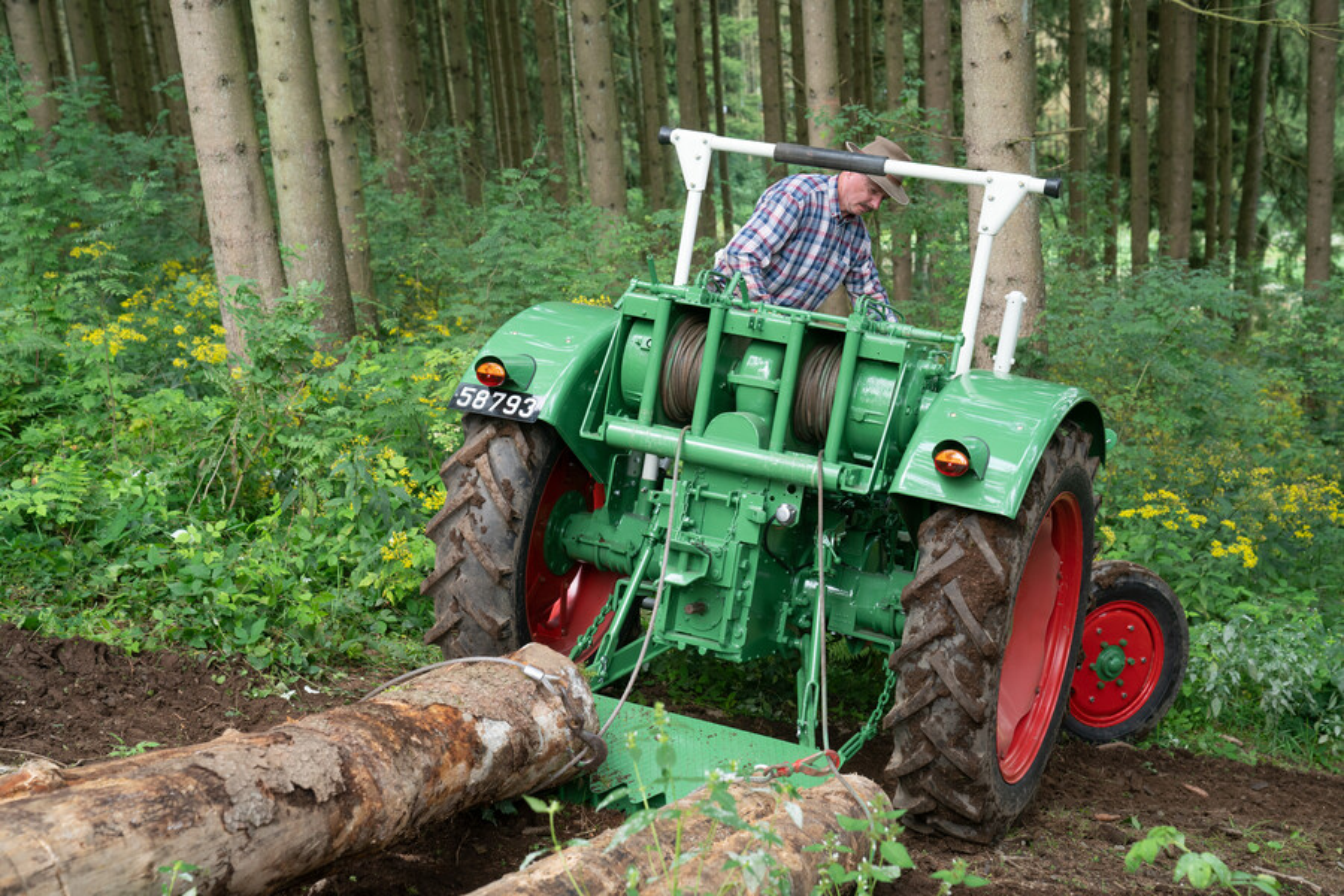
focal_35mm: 55
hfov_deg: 36.2
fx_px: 2053
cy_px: 448
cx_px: 672
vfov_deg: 24.6
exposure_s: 1/200
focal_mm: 55
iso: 640
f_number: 4.5
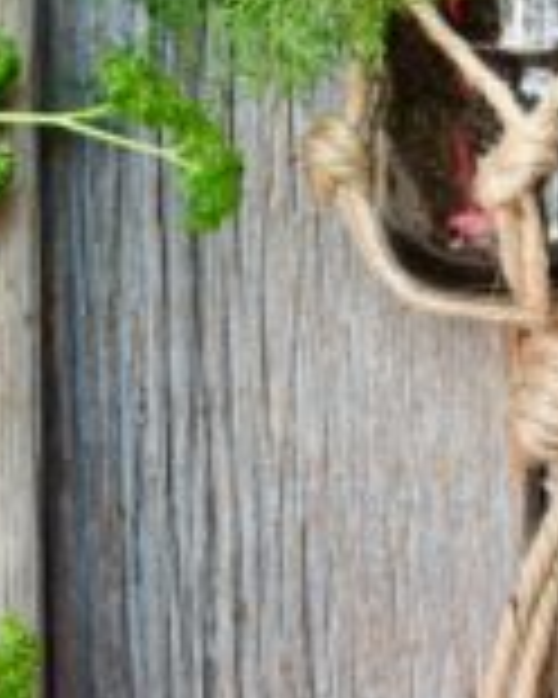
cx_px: 58
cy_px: 324
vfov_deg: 8.1
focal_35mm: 238
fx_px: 4908
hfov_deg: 6.5
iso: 400
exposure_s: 1/100
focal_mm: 29
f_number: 5
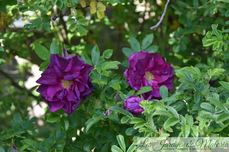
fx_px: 649
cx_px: 114
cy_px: 76
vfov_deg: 13.4
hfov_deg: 20.0
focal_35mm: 102
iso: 400
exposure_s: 1/250
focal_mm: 68
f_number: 5.6
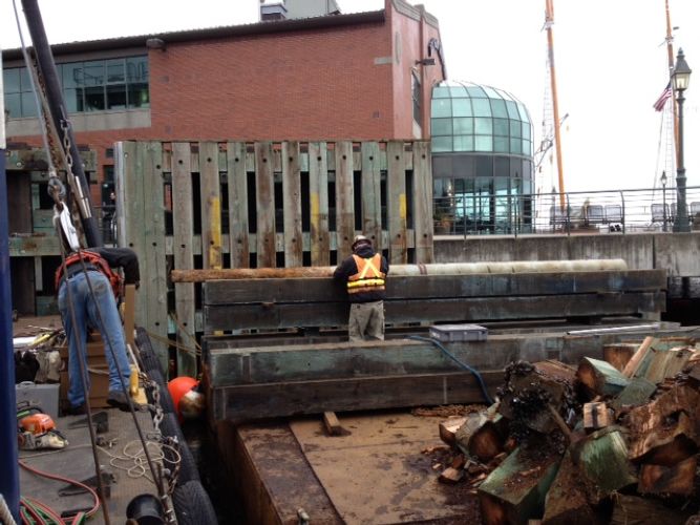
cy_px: 262
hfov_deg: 52.6
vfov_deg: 40.7
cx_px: 350
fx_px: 708
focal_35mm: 35
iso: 50
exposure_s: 1/122
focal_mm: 4.28
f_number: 2.4
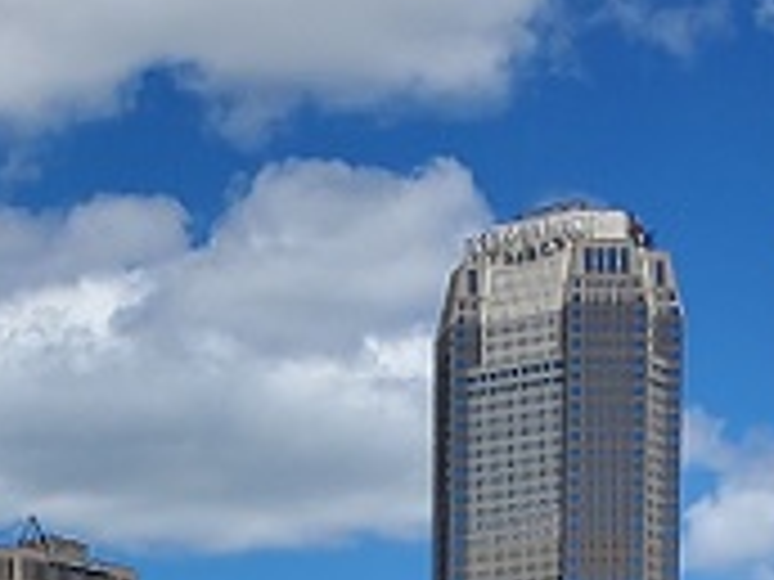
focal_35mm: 151
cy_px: 1522
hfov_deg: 12.8
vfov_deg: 8.7
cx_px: -158
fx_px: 3376
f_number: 2.4
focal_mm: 4.3
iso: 50
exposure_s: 1/3427
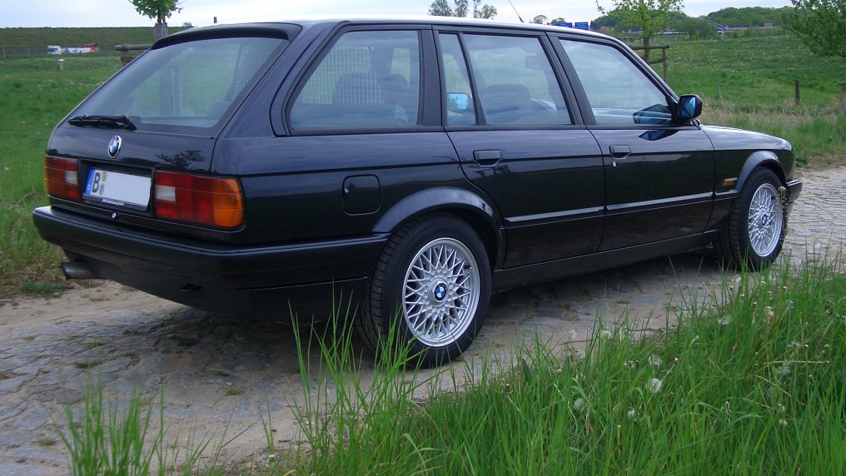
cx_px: 422
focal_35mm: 45
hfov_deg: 45.5
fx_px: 1010
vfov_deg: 26.4
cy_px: 169
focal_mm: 6.8
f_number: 2.8
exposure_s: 1/500
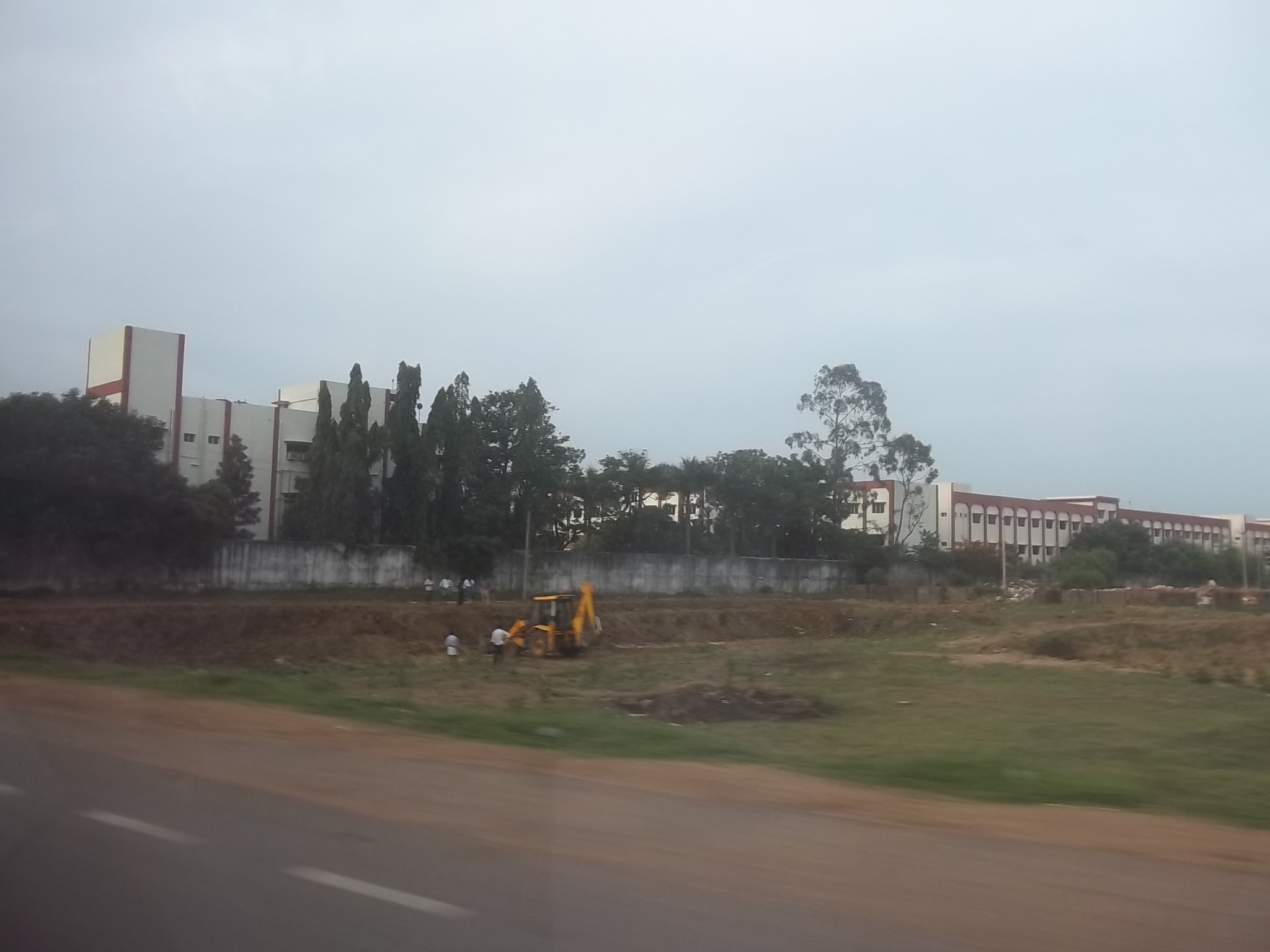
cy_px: 476
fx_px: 1174
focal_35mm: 32
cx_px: 635
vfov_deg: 44.2
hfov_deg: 56.8
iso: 80
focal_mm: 5.7
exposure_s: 1/80
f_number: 2.9
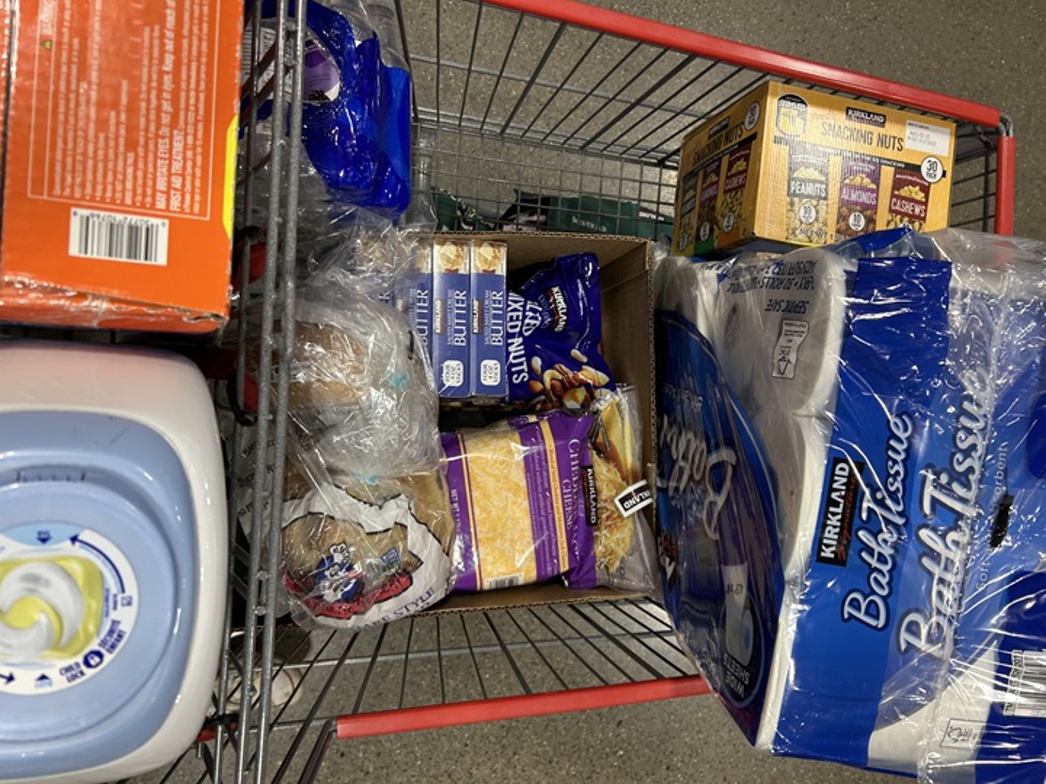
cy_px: 392
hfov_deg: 67.3
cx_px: 523
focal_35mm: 26
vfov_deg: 53.1
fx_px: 786
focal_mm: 5.7
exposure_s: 1/63
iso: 32
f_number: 1.5
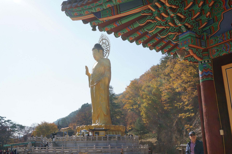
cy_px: 77
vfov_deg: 35.4
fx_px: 241
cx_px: 116
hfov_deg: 51.3
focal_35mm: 38
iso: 100
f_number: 13
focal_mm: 25
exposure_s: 1/100
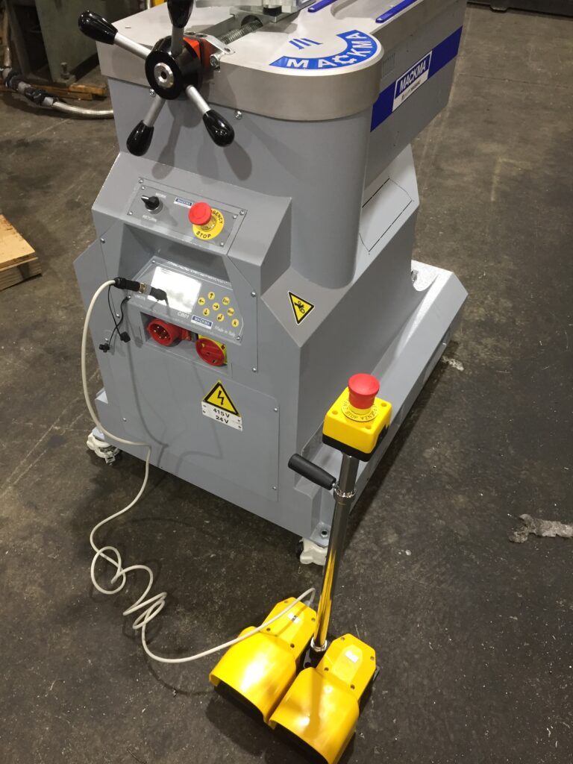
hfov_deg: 48.2
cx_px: 286
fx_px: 640
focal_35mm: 29
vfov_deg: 61.7
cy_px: 382
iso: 160
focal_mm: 4.15
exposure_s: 1/33
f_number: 2.2
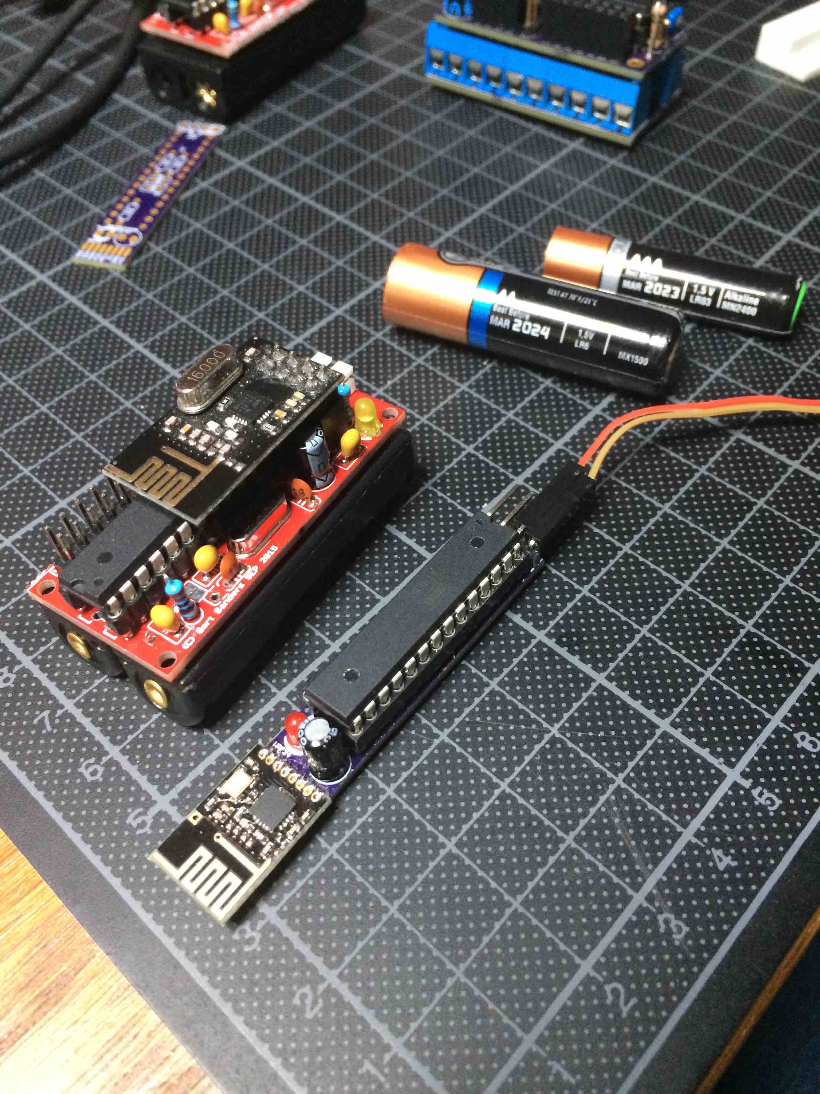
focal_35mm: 29
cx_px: 410
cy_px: 547
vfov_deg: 61.7
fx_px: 916
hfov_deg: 48.2
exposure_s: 1/33
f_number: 2.2
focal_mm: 4.15
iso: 320
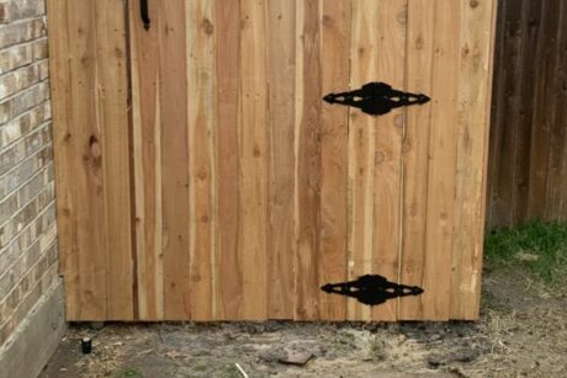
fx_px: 740
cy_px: 97
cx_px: 290
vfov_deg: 28.3
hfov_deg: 41.9
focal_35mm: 47
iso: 64
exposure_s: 1/98
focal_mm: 4.25
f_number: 1.8
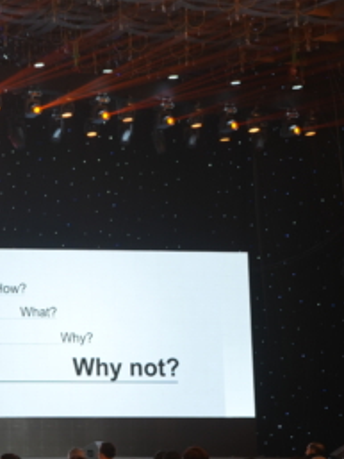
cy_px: 271
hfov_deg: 12.8
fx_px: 1456
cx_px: -168
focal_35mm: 110
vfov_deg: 17.9
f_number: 2.8
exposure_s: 1/160
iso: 400
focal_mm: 49
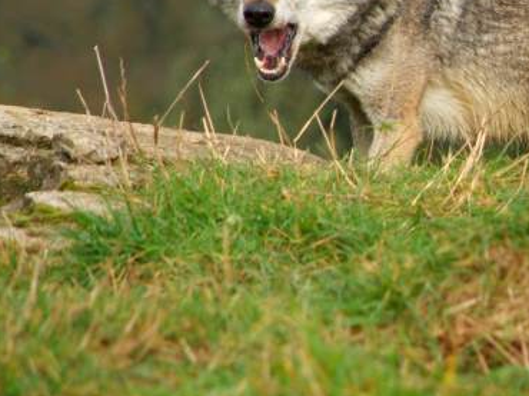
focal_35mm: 594
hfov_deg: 3.3
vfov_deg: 2.5
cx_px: 468
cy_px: 78
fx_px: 9072
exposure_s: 1/250
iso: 400
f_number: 6.3
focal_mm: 200
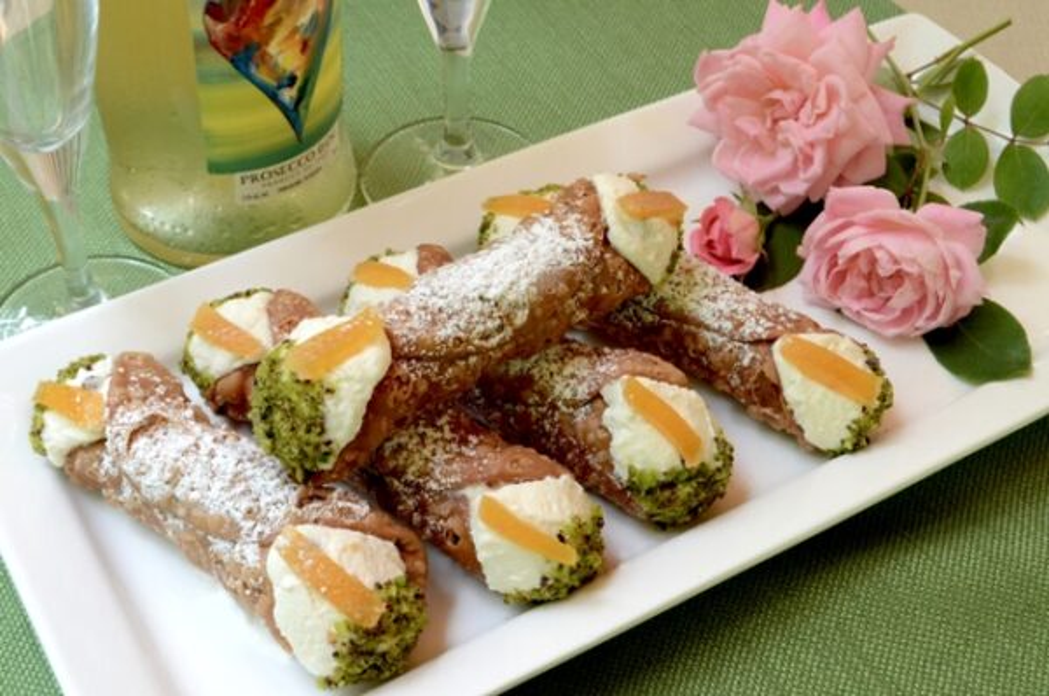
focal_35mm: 52
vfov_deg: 25.7
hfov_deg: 37.9
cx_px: 524
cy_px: 348
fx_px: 1527
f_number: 11
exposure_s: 1/30
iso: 1000
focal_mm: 35
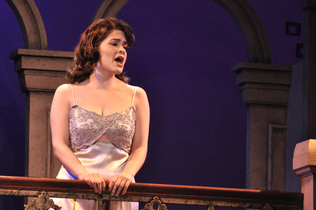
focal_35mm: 450
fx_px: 3945
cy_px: 105
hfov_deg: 4.6
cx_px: 158
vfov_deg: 3.0
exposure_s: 1/80
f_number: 5.6
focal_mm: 300
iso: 3200
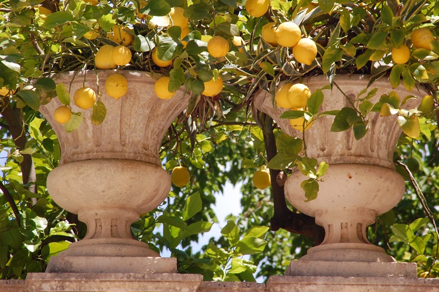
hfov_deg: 4.6
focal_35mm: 450
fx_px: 5480
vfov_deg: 3.0
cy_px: 146
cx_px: 220
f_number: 14
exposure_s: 1/80
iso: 200
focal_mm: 300
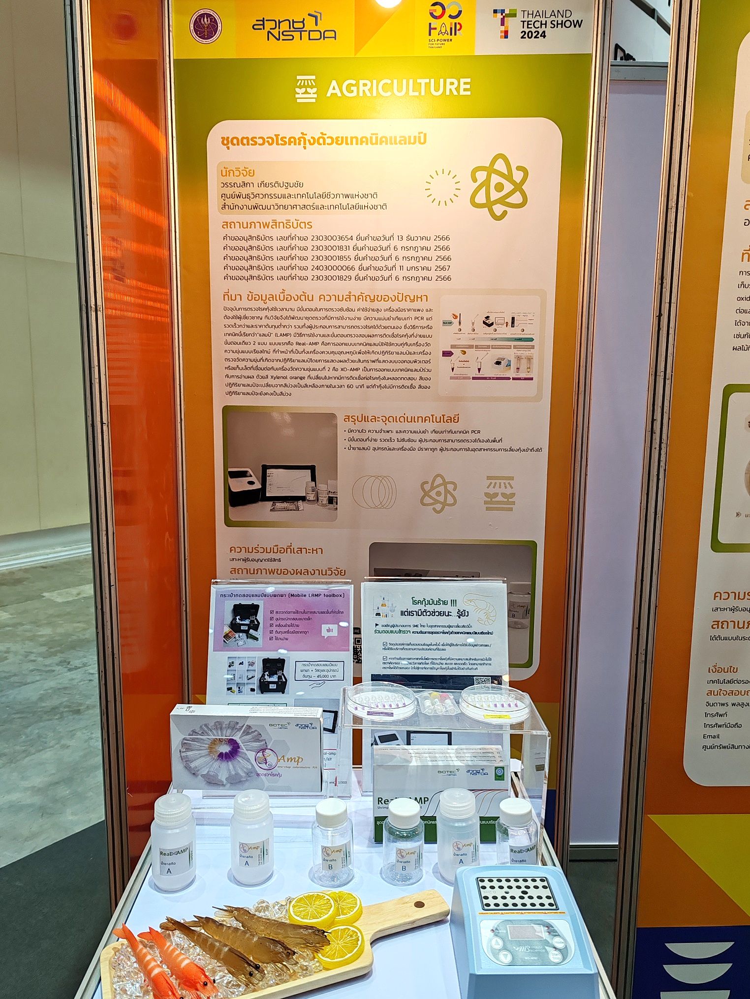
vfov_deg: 65.3
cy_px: 500
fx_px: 780
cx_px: 375
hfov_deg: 51.4
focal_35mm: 27
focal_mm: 6.12
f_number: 1.9
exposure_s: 1/100
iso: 400
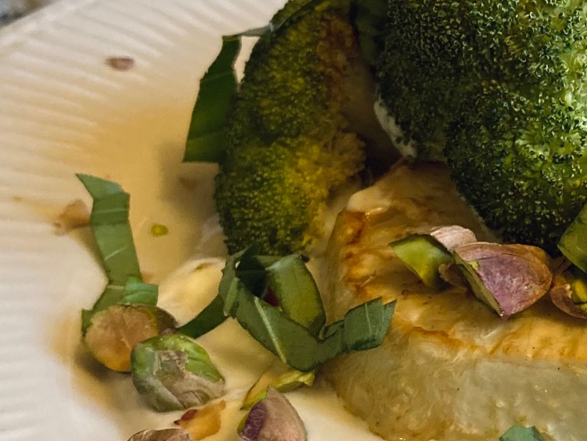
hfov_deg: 23.4
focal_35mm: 77
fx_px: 1306
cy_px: 269
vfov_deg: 19.1
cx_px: 683
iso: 200
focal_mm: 3.99
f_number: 1.8
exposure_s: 1/60
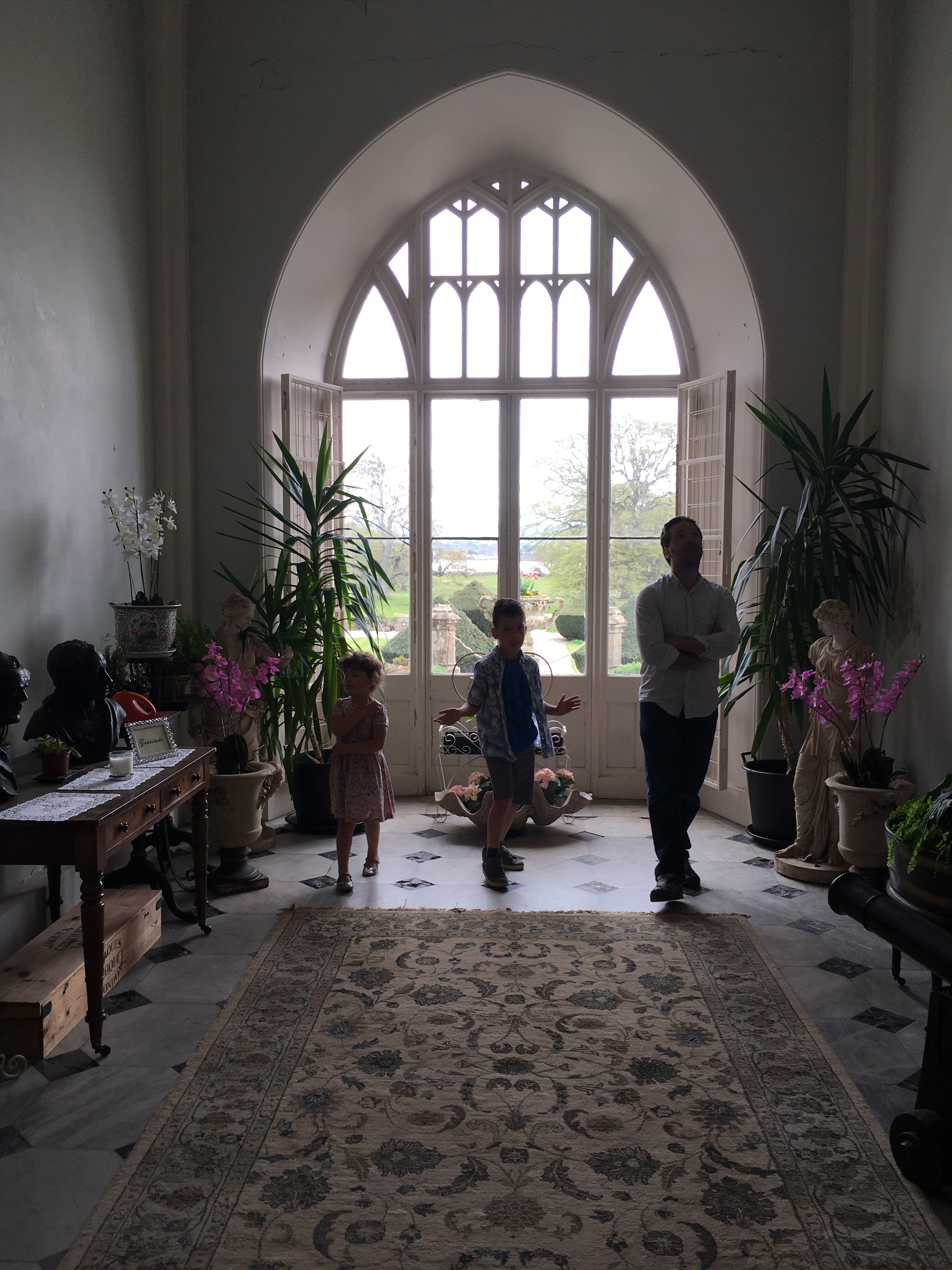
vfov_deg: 61.7
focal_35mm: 29
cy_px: 635
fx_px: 1063
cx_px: 476
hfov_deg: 48.2
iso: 25
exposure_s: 1/102
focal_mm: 4.15
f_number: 2.2
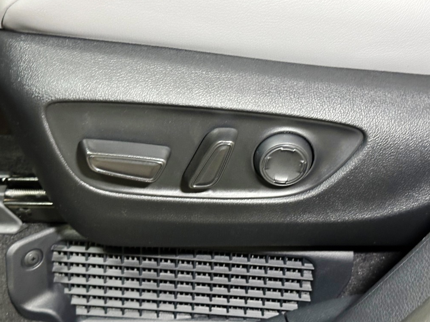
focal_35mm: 49
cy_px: 159
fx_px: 609
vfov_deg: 29.7
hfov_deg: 38.9
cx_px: 211
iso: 640
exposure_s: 1/30
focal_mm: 6.86
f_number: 1.78
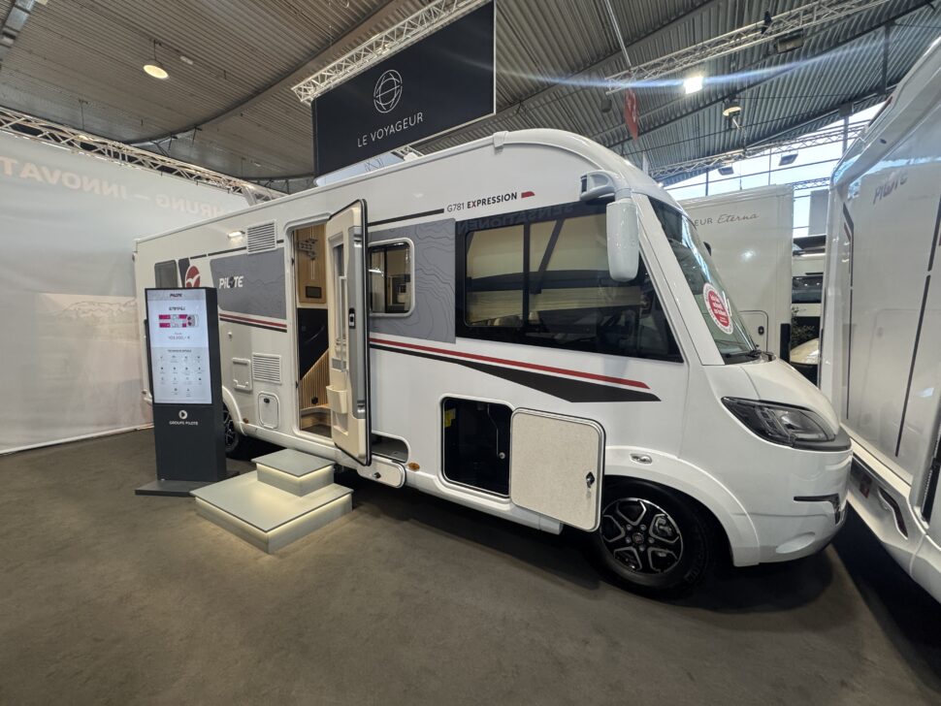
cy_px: 353
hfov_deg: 102.0
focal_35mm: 14
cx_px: 470
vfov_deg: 85.7
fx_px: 381
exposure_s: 1/100
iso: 250
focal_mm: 2.22
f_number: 2.2
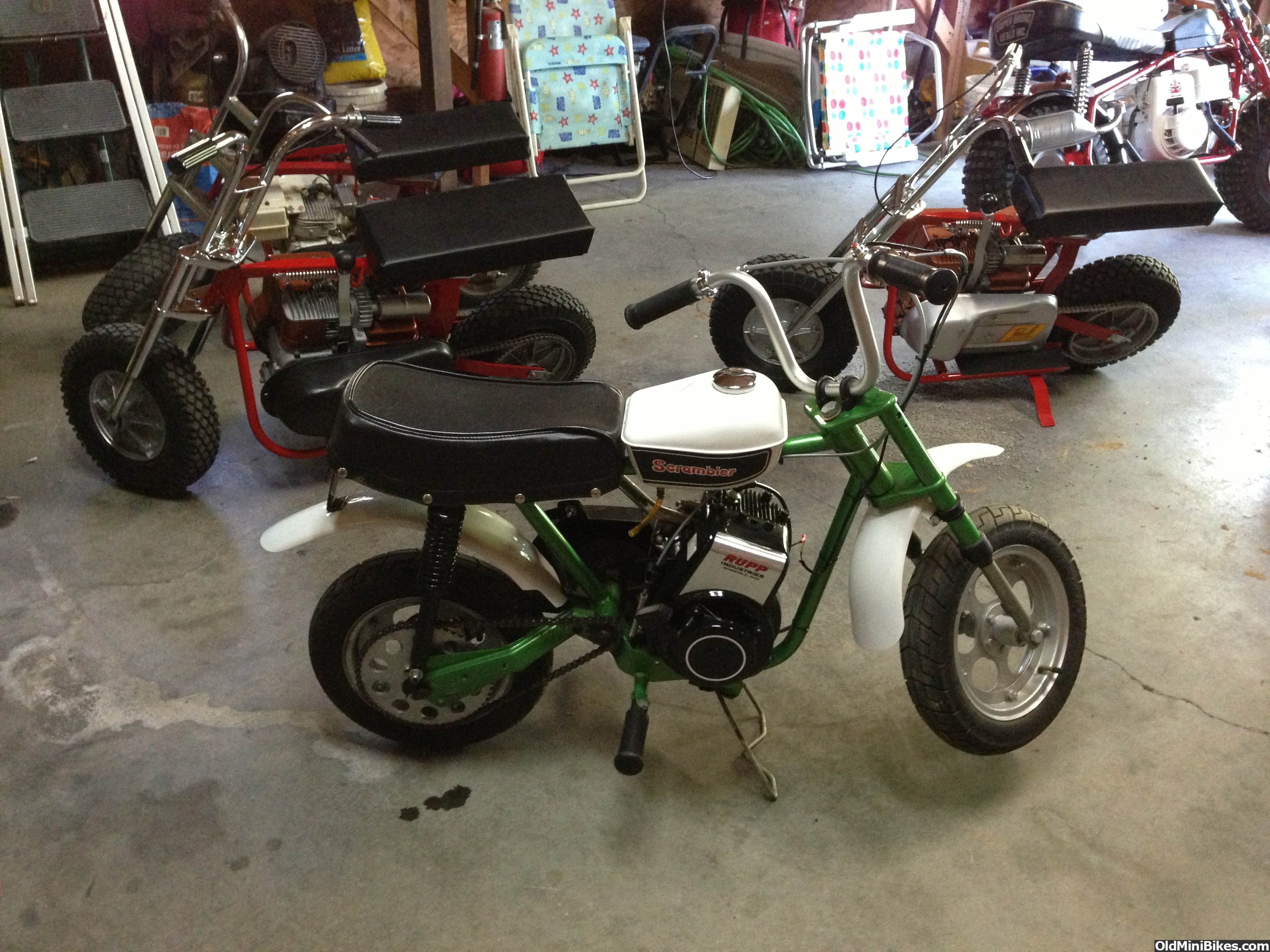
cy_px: 476
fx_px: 1211
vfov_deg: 42.9
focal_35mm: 33
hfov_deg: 55.4
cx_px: 635
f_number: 2.4
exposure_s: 1/20
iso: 400
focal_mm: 4.13
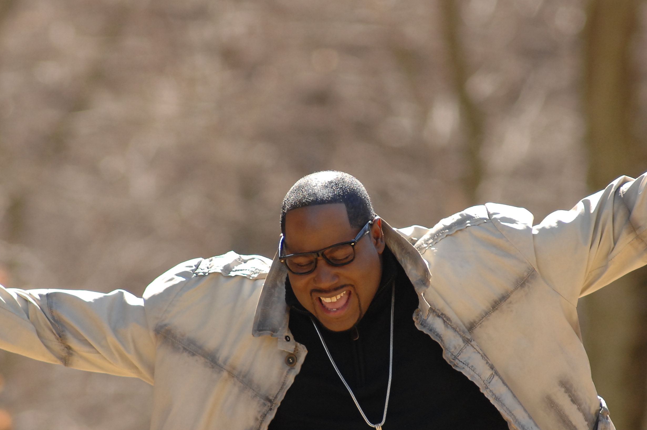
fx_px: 14056
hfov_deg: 2.6
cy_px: 290
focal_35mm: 783
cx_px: 345
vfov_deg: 1.8
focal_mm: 300
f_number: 7.1
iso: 400
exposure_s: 1/800
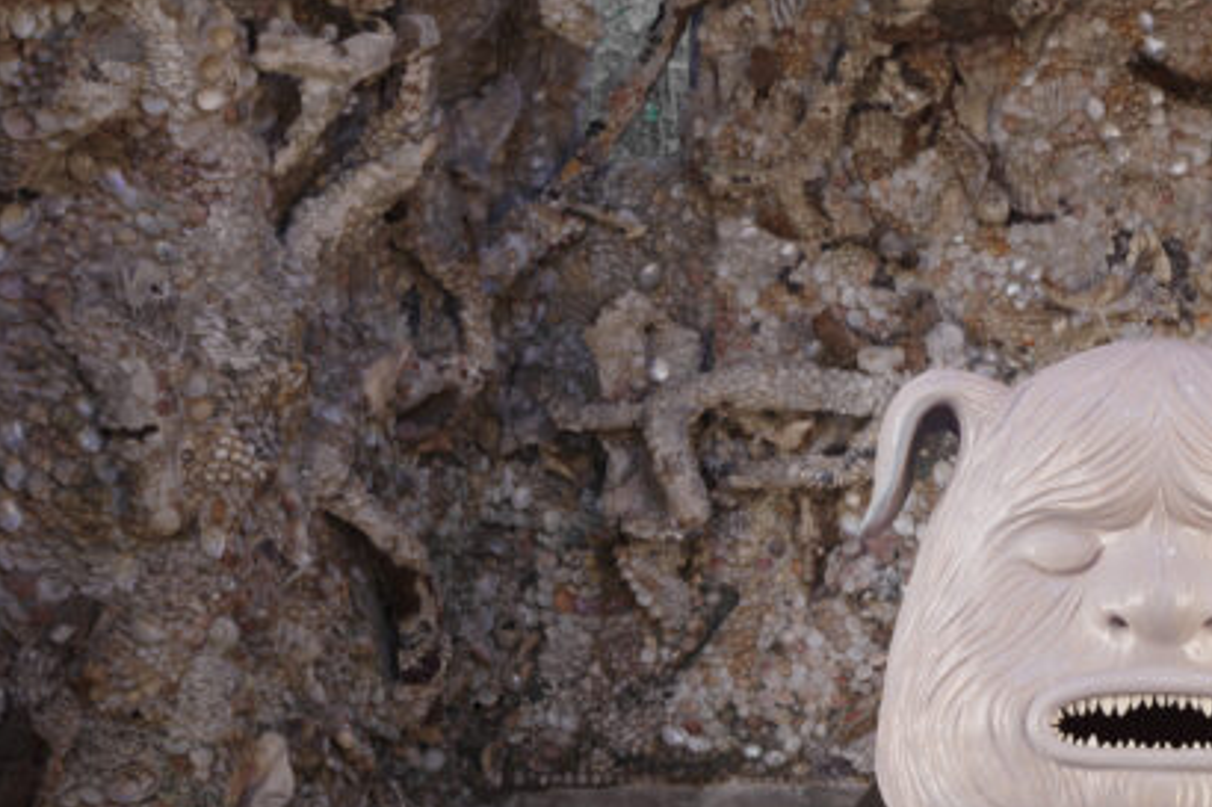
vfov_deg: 24.6
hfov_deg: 33.5
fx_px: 1851
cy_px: 409
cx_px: 1177
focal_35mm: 55
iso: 64
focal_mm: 22
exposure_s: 6
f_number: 8
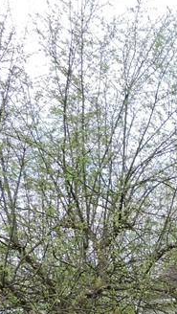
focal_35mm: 102
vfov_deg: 19.8
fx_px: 849
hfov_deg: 10.5
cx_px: 400
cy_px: 365
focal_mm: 5.4
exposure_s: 1/320
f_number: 3.1
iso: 100
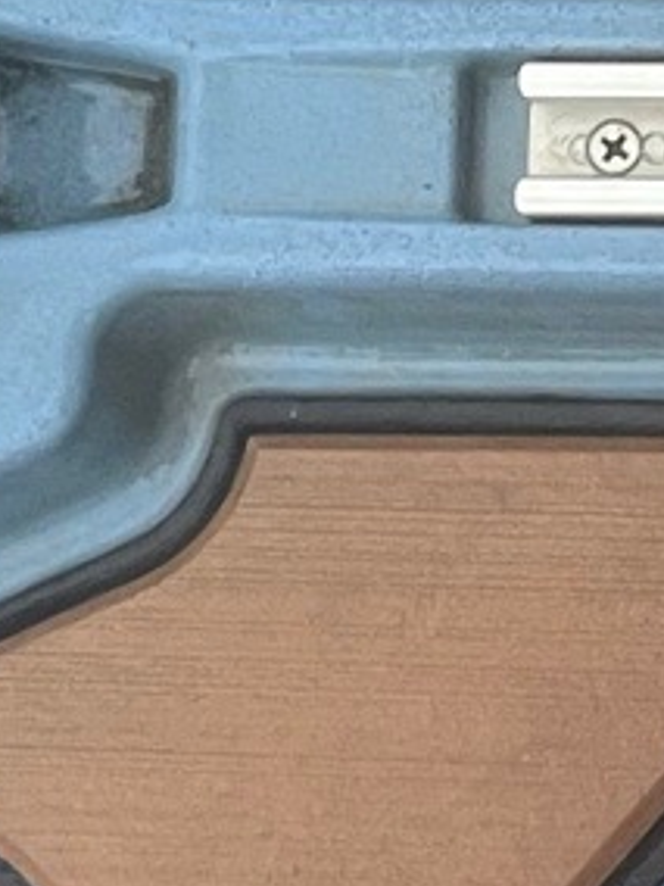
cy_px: 337
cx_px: 1051
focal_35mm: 176
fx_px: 4501
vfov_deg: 11.2
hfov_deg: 8.2
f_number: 1.6
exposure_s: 1/60
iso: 160
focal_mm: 5.1
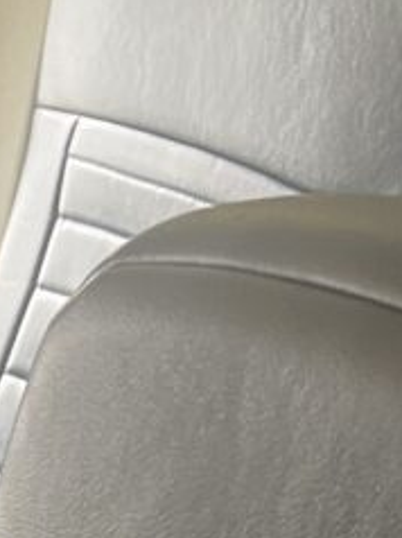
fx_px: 2606
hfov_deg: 8.2
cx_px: -531
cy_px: 1182
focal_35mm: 168
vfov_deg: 10.5
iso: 125
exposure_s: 1/86
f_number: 1.5
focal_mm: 5.7
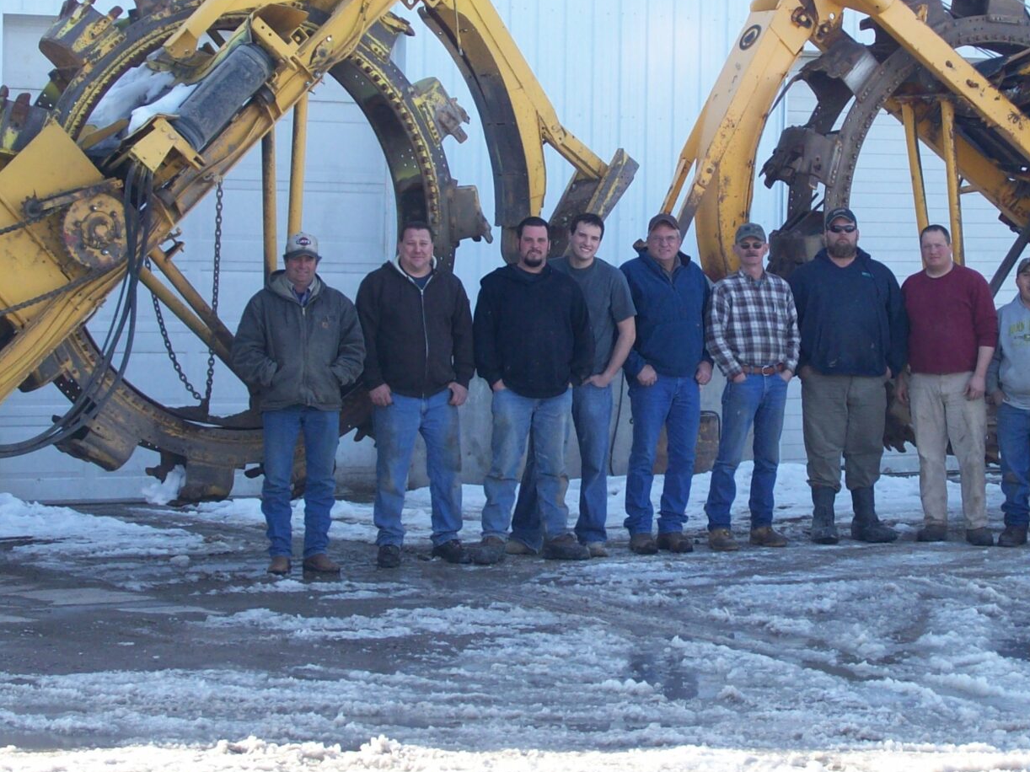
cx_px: 687
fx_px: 3272
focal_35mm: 110
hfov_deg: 17.8
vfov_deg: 13.4
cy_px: 230
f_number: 3.8
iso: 80
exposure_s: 1/235
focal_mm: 11.6
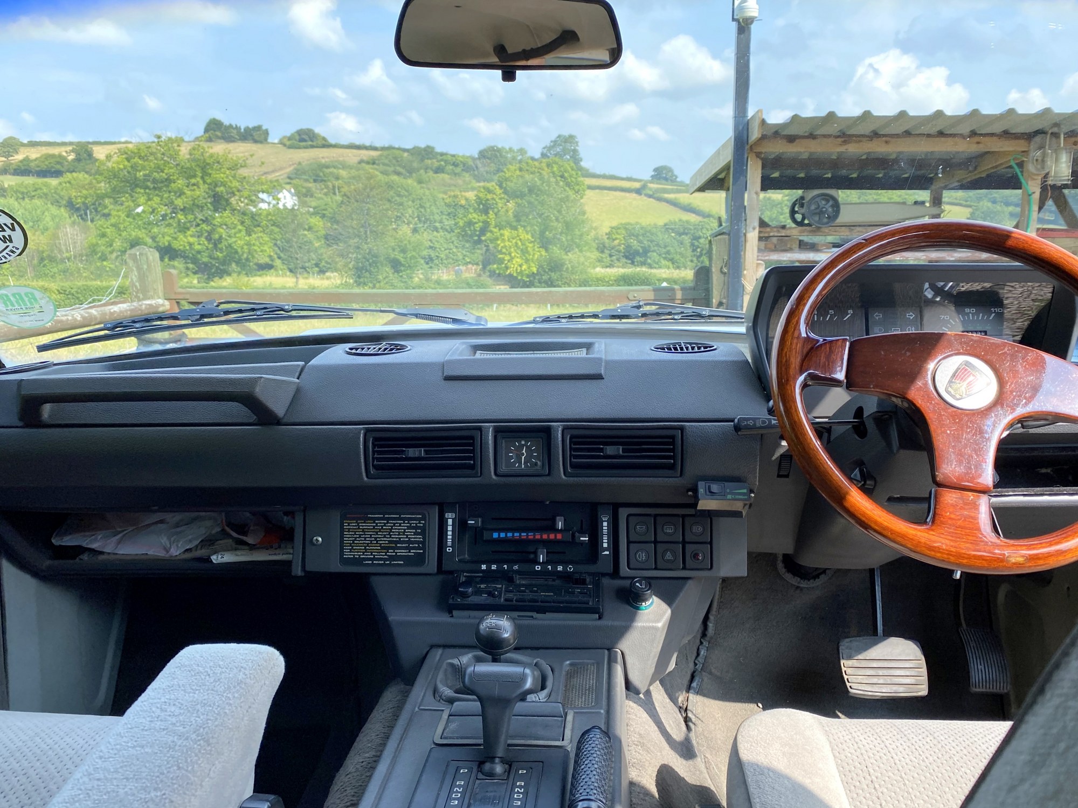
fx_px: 810
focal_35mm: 26
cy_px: 404
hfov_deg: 67.3
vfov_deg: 53.1
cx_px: 539
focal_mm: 4.25
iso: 32
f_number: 1.8
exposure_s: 1/630
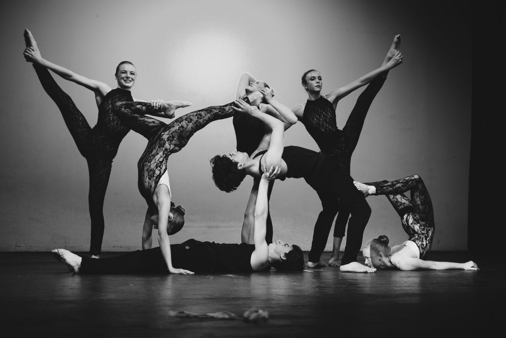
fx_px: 745
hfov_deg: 37.5
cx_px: 253
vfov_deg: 25.5
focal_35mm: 53
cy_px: 169
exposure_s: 1/52
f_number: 1.4
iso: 250
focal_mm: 35
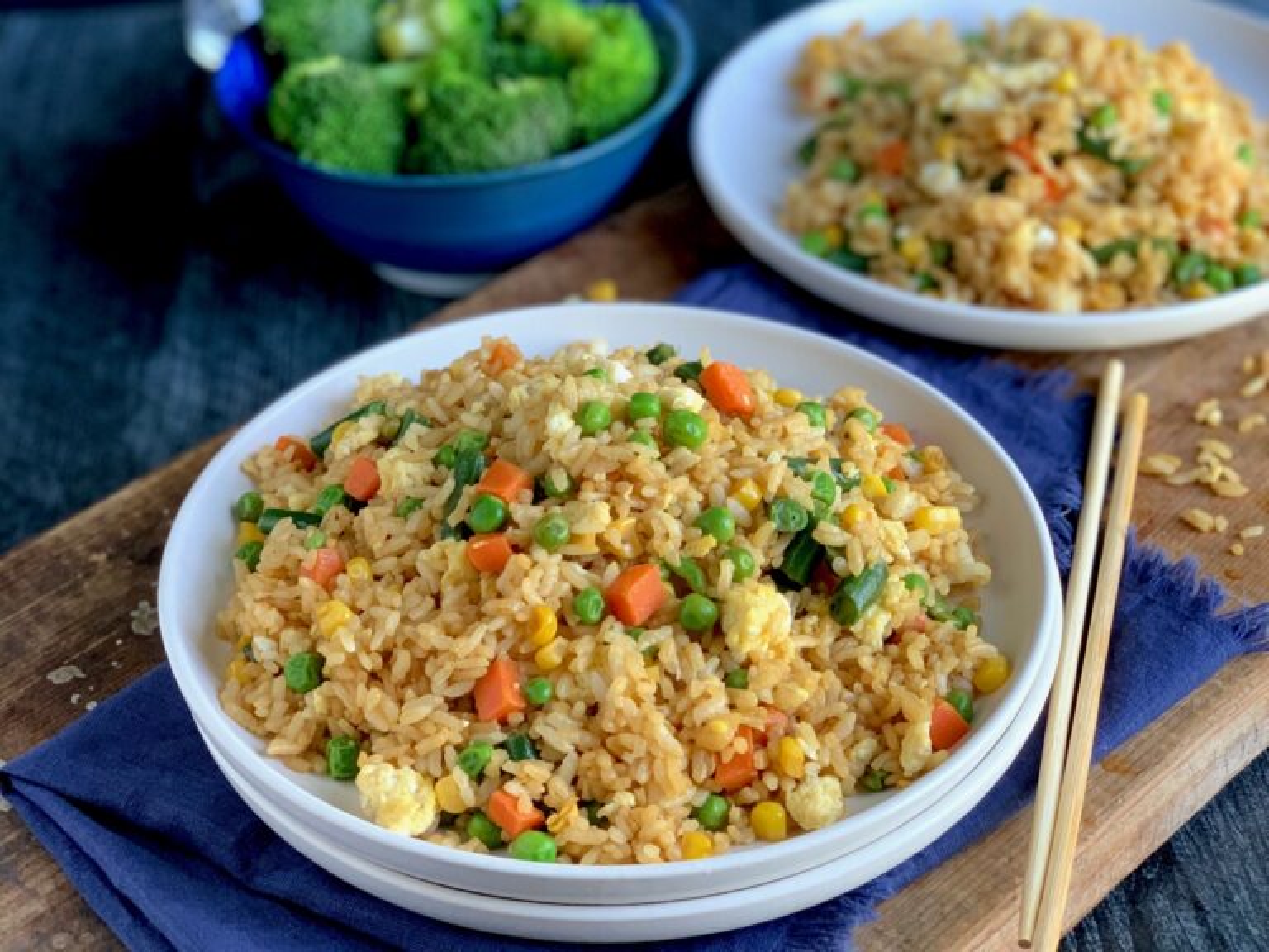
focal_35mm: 52
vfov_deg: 28.0
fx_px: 1906
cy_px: 476
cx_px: 634
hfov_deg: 36.8
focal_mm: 6
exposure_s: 1/69
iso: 125
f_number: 2.4
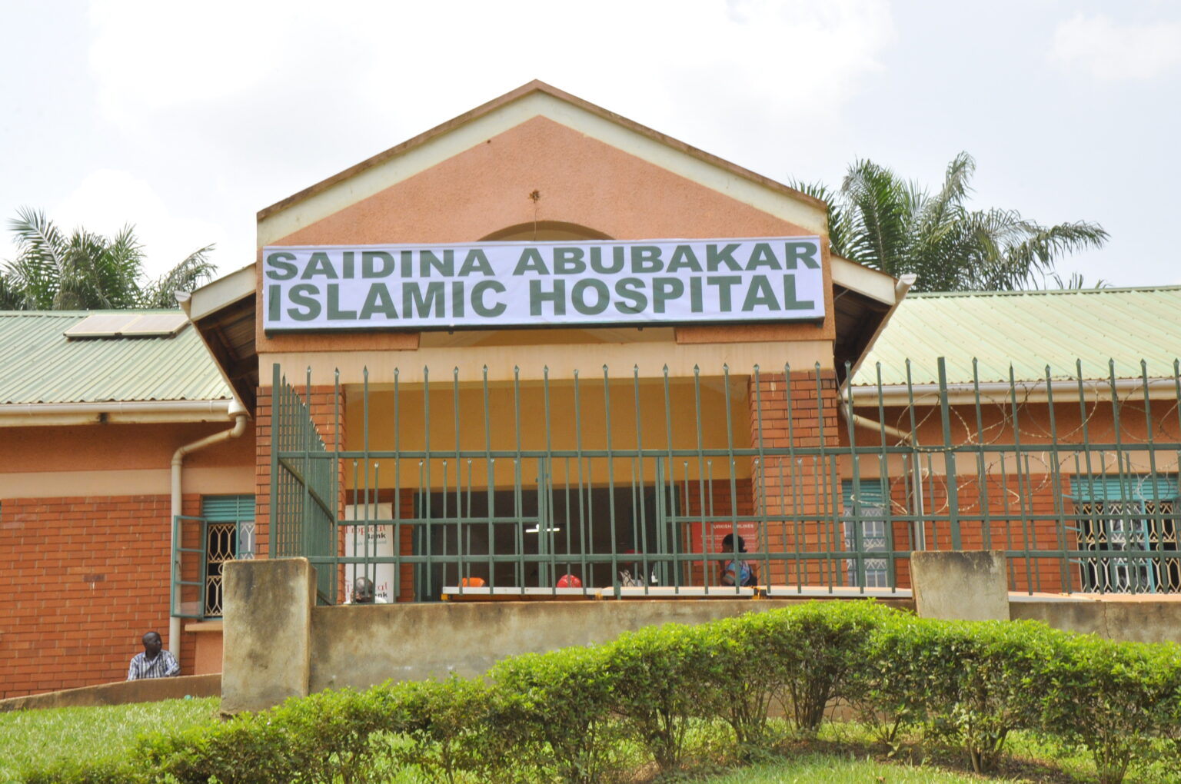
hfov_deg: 33.4
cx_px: 590
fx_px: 1966
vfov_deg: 22.6
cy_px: 392
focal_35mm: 60
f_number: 20
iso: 640
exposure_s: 1/125
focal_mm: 40
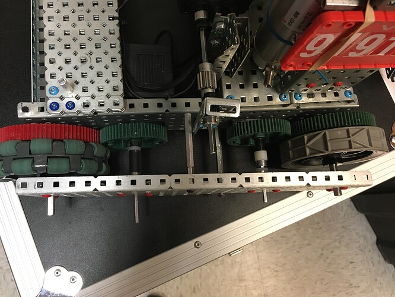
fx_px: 331
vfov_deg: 48.3
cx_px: 198
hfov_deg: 61.6
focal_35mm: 29
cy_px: 148
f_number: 2.2
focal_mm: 4.15
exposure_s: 1/30
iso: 125
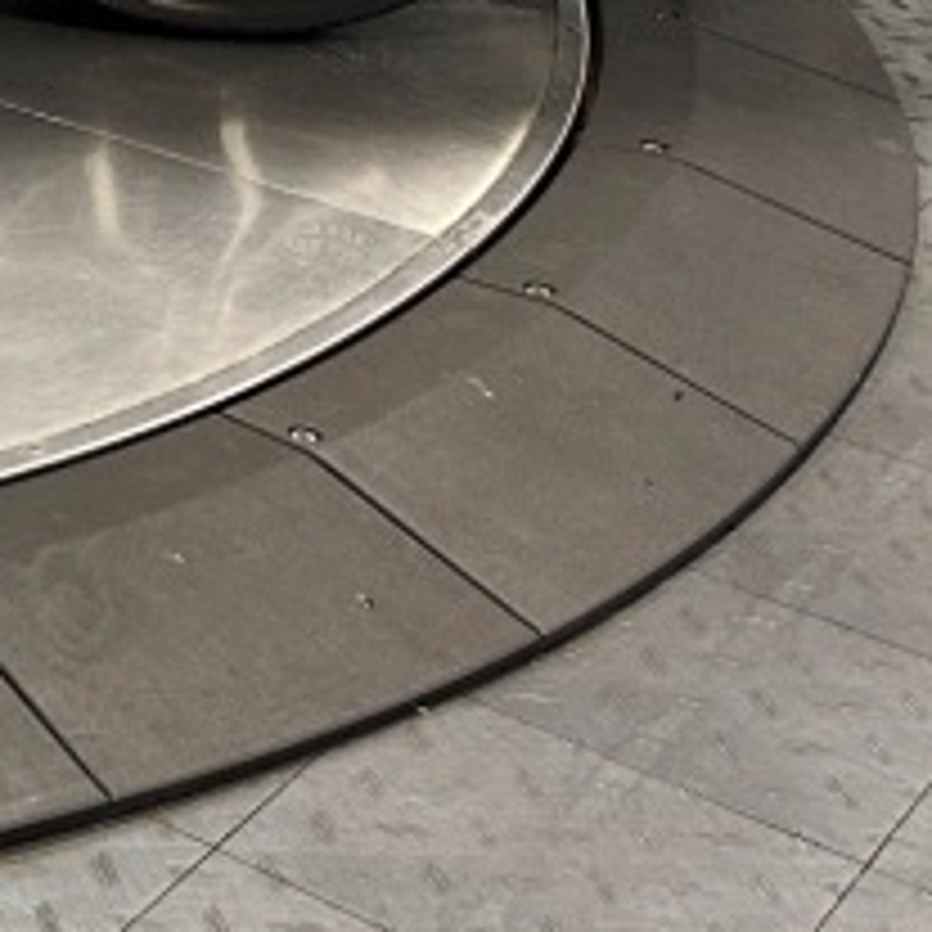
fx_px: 3198
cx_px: -1063
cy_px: -315
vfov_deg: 15.7
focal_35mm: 105
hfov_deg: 13.6
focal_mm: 6.86
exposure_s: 1/60
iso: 320
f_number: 1.78
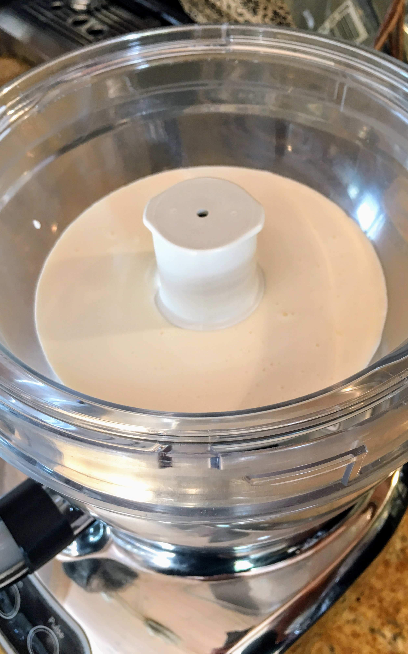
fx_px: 551
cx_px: 194
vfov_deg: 61.2
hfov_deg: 40.6
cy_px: 325
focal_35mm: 31
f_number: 2.2
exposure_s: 1/30
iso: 80
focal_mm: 4.15
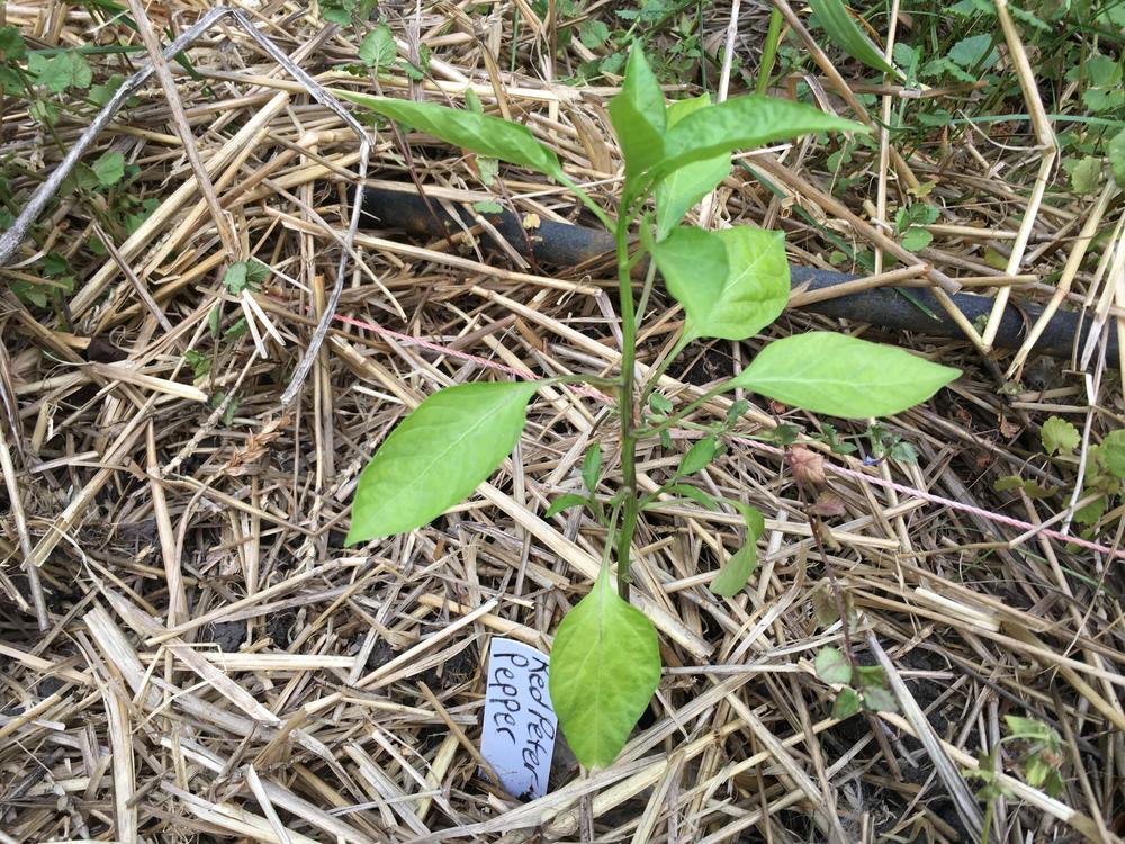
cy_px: 422
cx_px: 562
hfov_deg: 61.7
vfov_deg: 48.2
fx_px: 942
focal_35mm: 29
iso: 32
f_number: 2.2
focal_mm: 4.15
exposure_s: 1/120
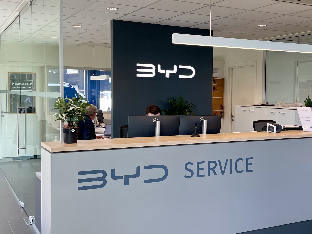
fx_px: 424
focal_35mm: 47
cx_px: 203
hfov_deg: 40.0
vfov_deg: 30.9
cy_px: 119
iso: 32
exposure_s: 1/111
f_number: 1.6
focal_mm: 4.2
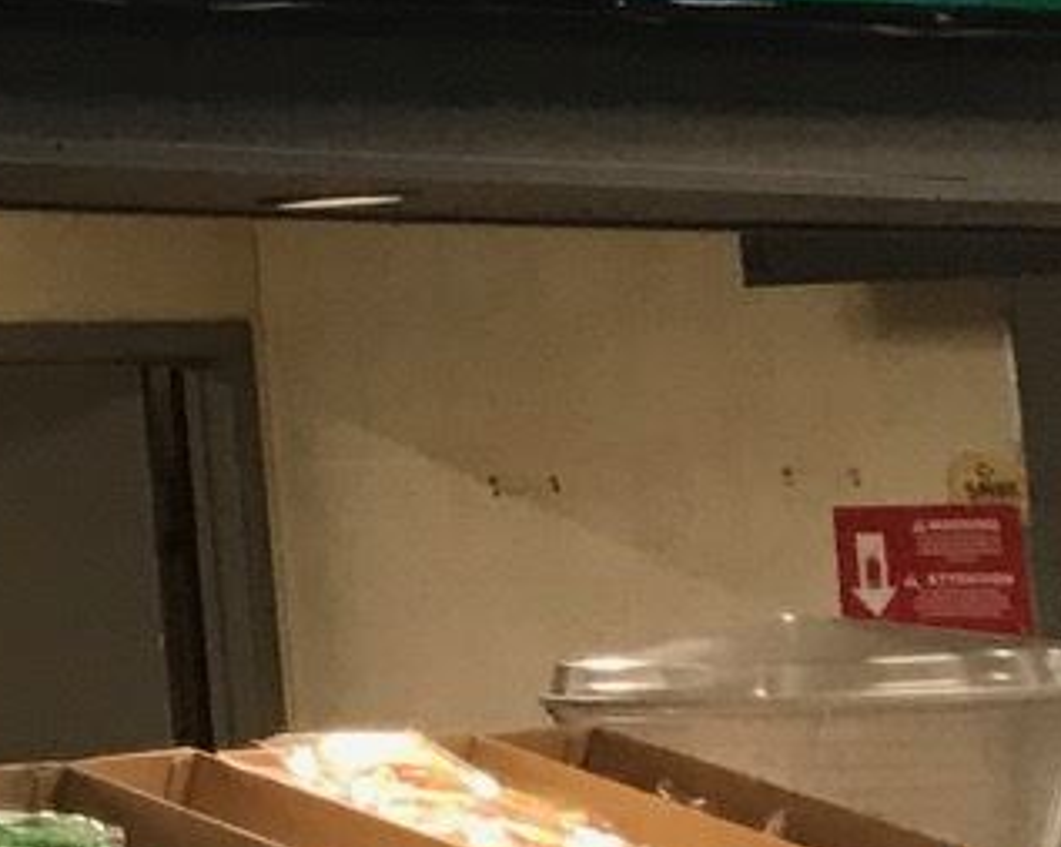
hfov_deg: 9.5
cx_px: -1764
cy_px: -161
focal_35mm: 174
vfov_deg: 8.8
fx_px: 5459
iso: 40
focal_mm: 3.99
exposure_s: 1/30
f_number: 1.8
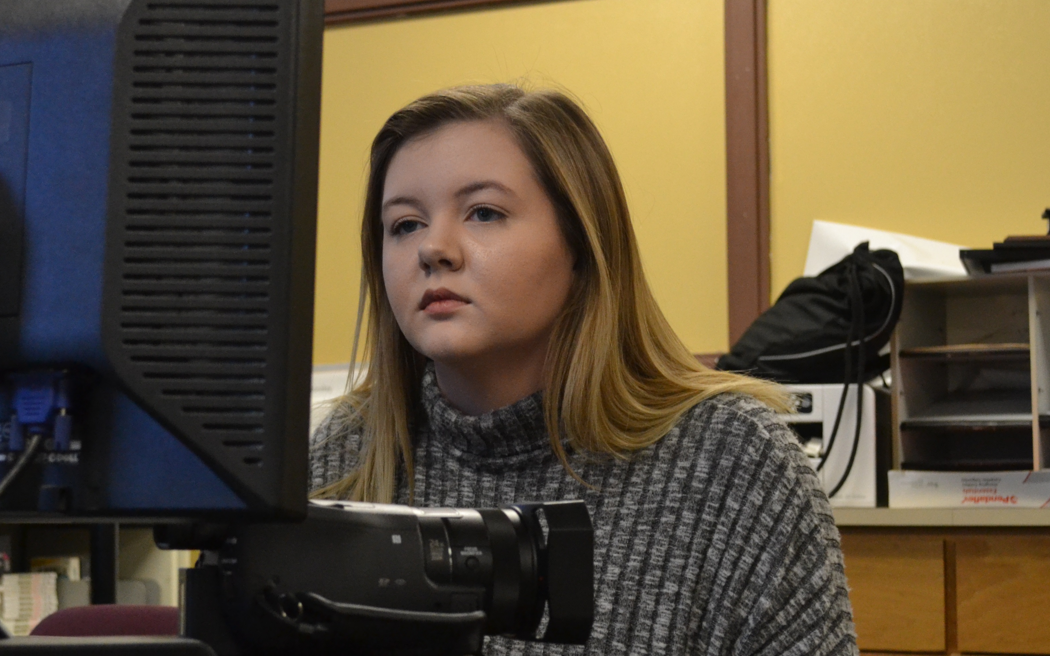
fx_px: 1917
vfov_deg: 19.4
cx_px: 396
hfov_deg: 30.5
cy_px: 339
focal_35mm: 67
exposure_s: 1/100
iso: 1600
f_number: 4.5
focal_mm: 30
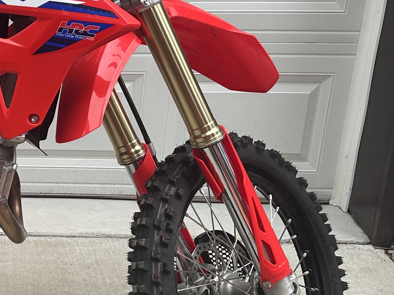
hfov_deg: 23.3
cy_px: 142
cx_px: -88
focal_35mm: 76
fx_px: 865
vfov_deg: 19.4
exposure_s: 1/213
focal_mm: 6.86
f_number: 1.78
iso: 64
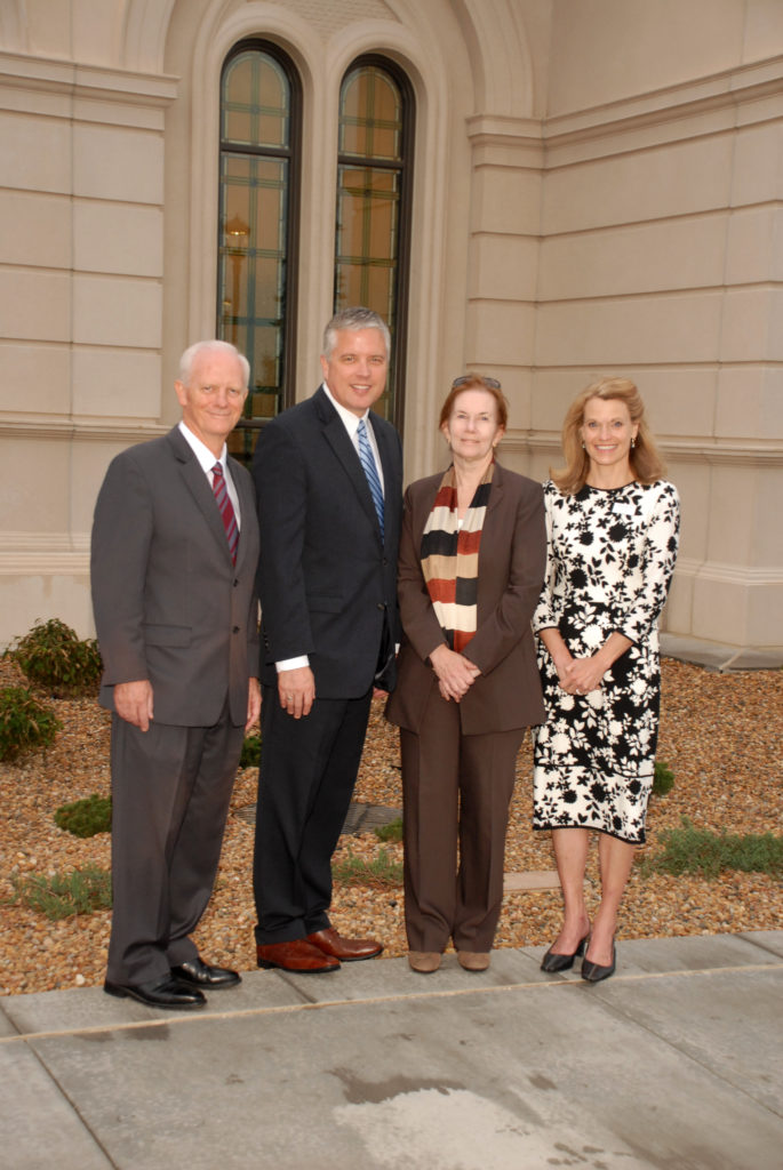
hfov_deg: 23.8
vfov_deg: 35.0
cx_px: 392
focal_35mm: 57
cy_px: 585
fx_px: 1855
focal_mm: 38
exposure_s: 1/50
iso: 400
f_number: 8
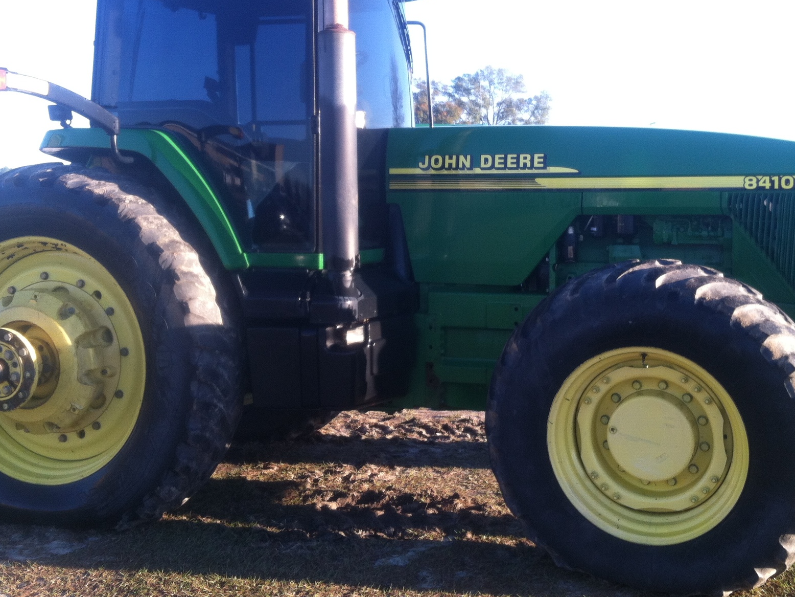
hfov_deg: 41.2
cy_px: 240
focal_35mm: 46
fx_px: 1056
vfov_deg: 31.4
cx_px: 429
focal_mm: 3.85
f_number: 2.8
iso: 80
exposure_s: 1/169
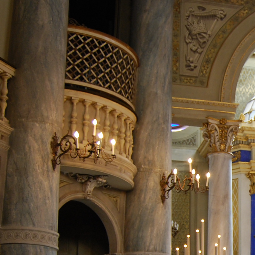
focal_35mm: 78
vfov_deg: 21.6
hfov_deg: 20.7
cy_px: 242
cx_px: 307
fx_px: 650
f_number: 3.5
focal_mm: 18
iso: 280
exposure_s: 1/30
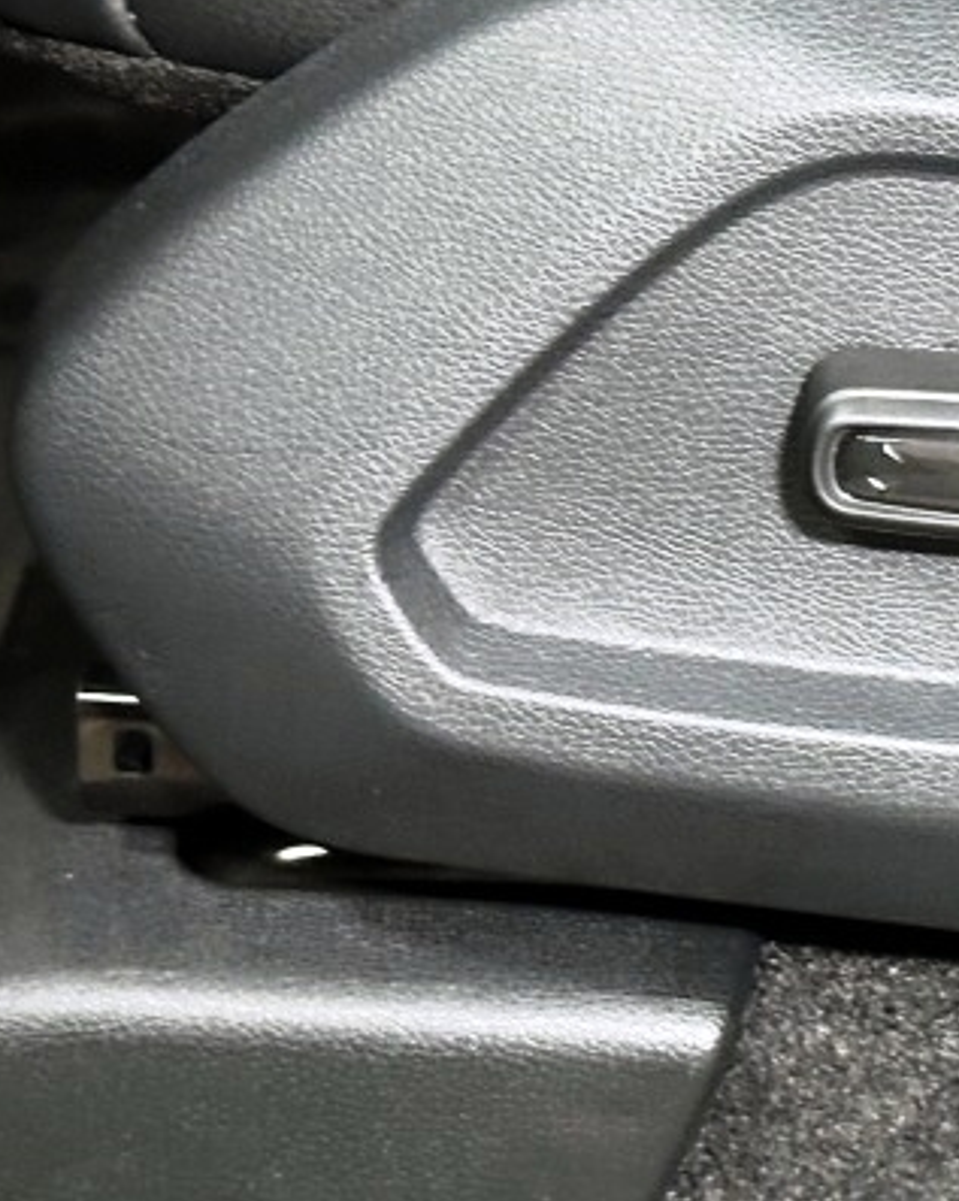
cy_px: 354
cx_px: 1452
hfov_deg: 12.1
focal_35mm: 121
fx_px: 4298
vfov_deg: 15.9
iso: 640
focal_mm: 6.86
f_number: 1.78
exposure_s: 1/30
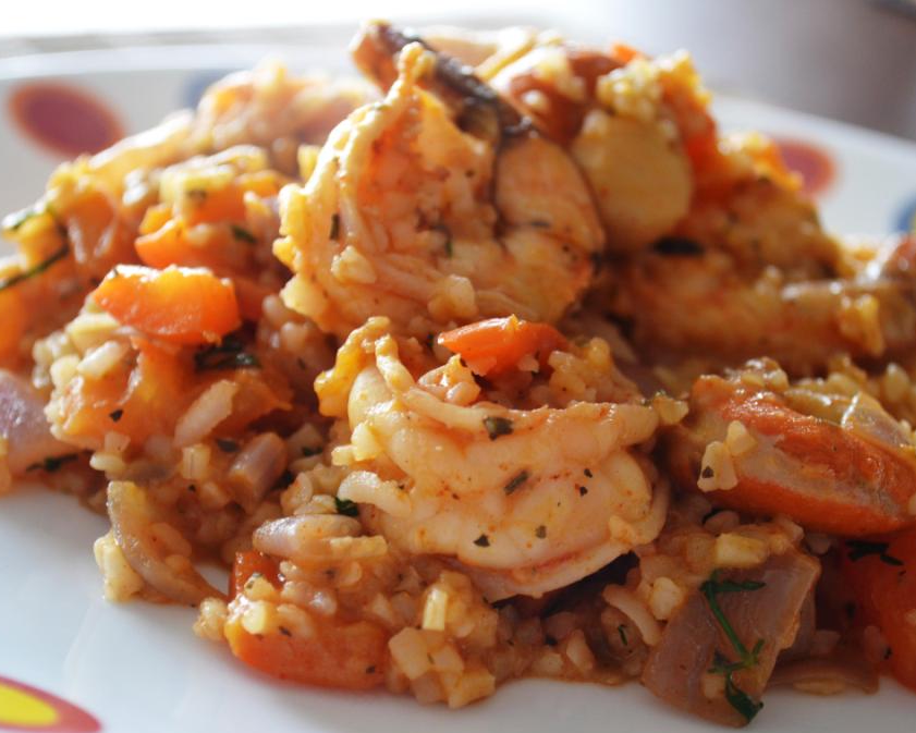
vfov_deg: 21.3
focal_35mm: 72
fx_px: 1952
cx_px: 462
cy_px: 371
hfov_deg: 26.4
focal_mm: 42
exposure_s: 1/20
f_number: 5.3
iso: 400
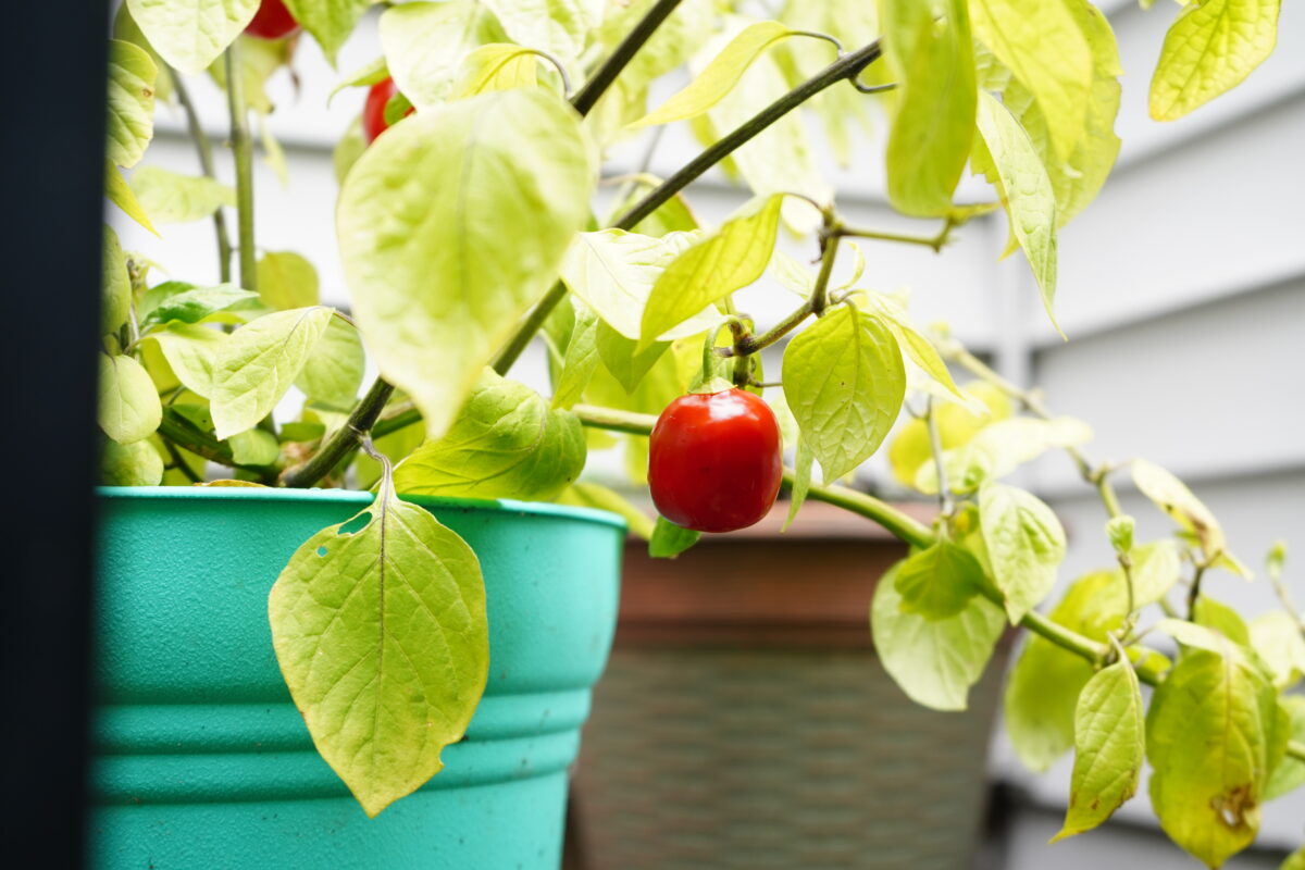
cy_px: 435
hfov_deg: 46.4
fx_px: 1522
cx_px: 652
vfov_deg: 31.9
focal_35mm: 42
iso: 400
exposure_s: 1/125
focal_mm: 42
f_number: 4.5
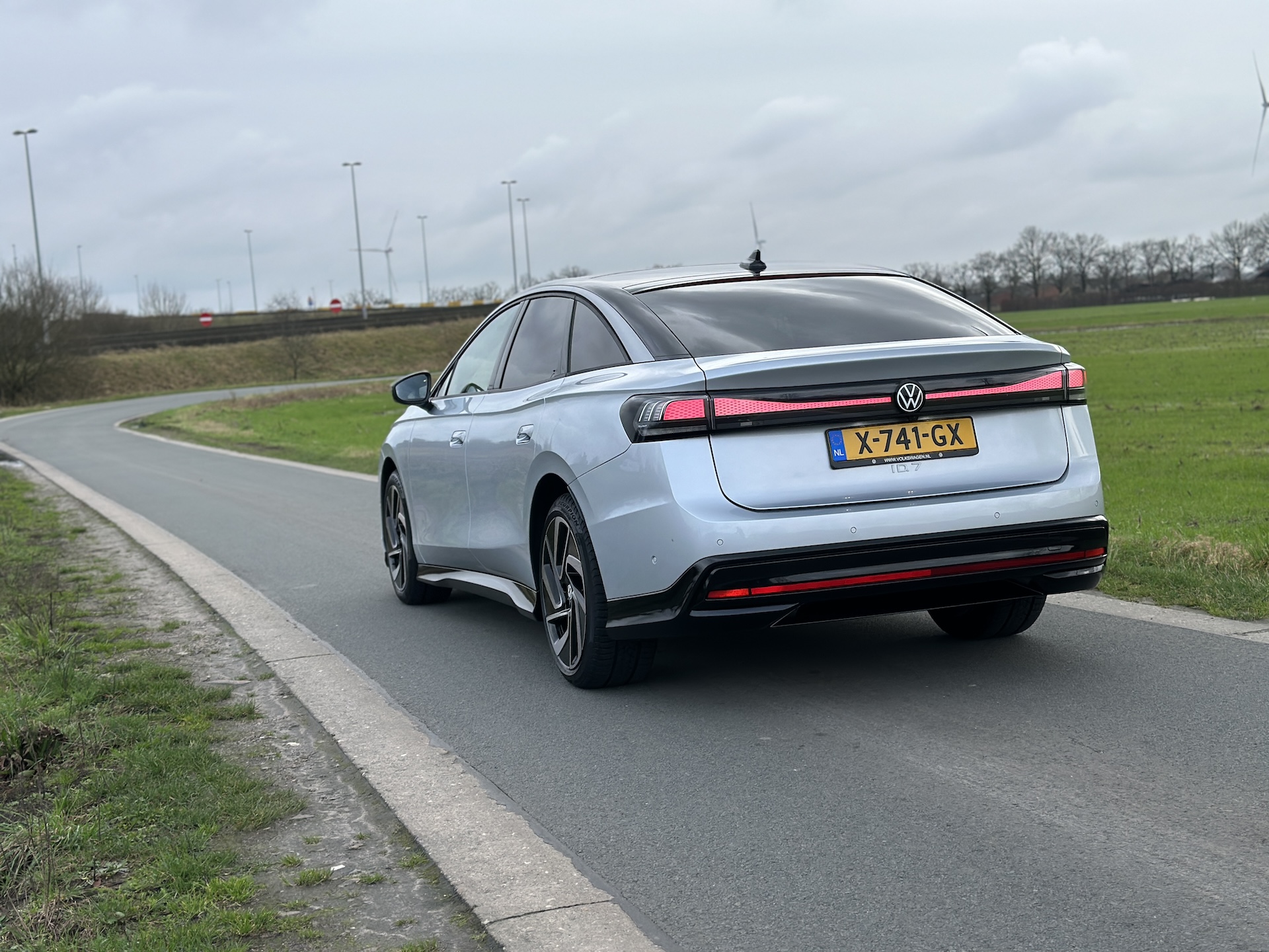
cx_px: 634
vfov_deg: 30.3
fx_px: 1760
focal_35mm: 48
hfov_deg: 39.7
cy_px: 476
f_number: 1.78
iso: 80
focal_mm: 6.86
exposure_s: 1/1120
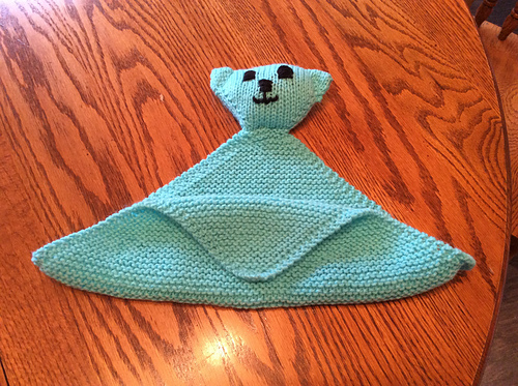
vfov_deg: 44.0
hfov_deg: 56.9
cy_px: 193
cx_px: 259
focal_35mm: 32
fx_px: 478
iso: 200
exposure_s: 1/24
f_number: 2.4
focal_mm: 3.3
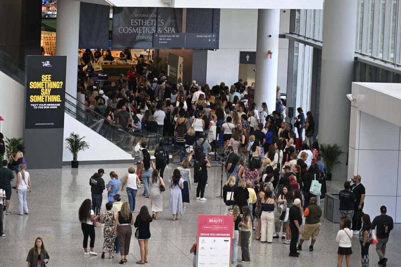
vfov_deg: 6.9
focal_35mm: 200
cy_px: 134
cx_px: 200
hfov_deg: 10.3
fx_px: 2228
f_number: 2.8
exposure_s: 1/100
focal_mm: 200
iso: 180
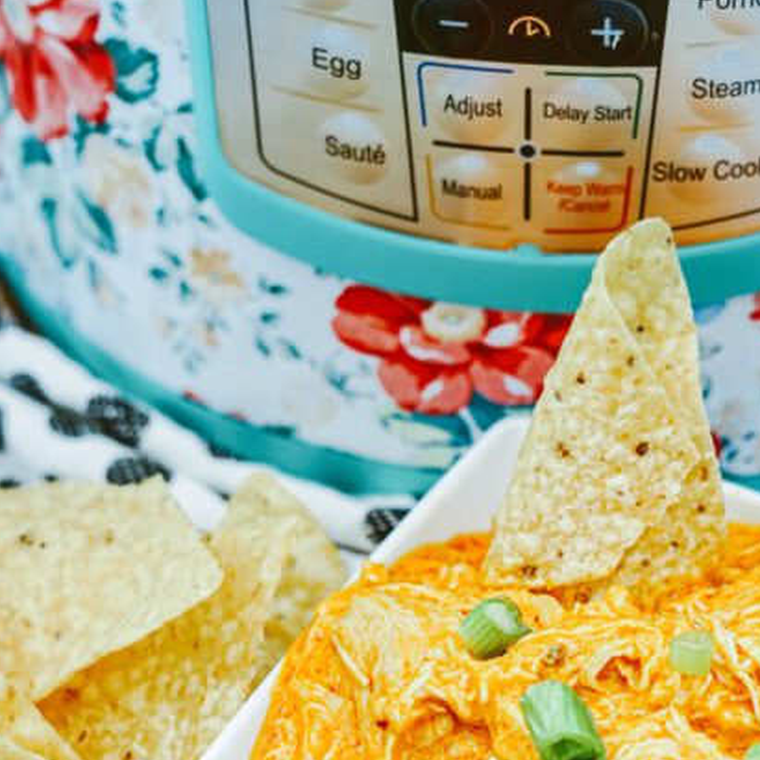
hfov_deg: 15.2
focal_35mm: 114
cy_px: 625
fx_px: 2832
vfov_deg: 15.2
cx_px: 561
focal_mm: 50
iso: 800
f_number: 4
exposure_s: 1/60
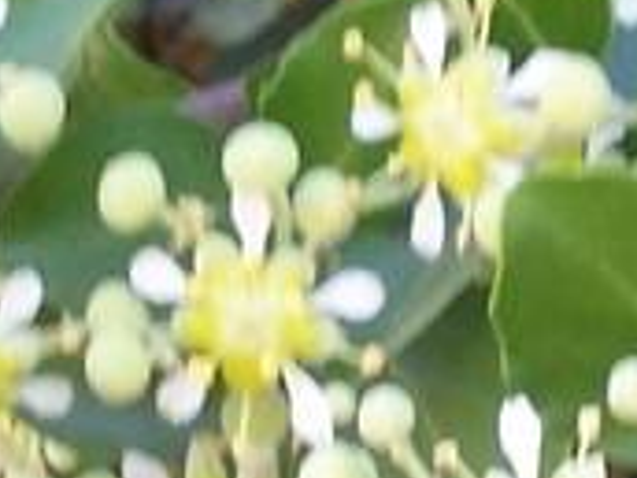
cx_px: 418
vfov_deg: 3.6
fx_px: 7600
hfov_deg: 4.8
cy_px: 148
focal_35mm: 413
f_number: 4
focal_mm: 10.8
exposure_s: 1/90
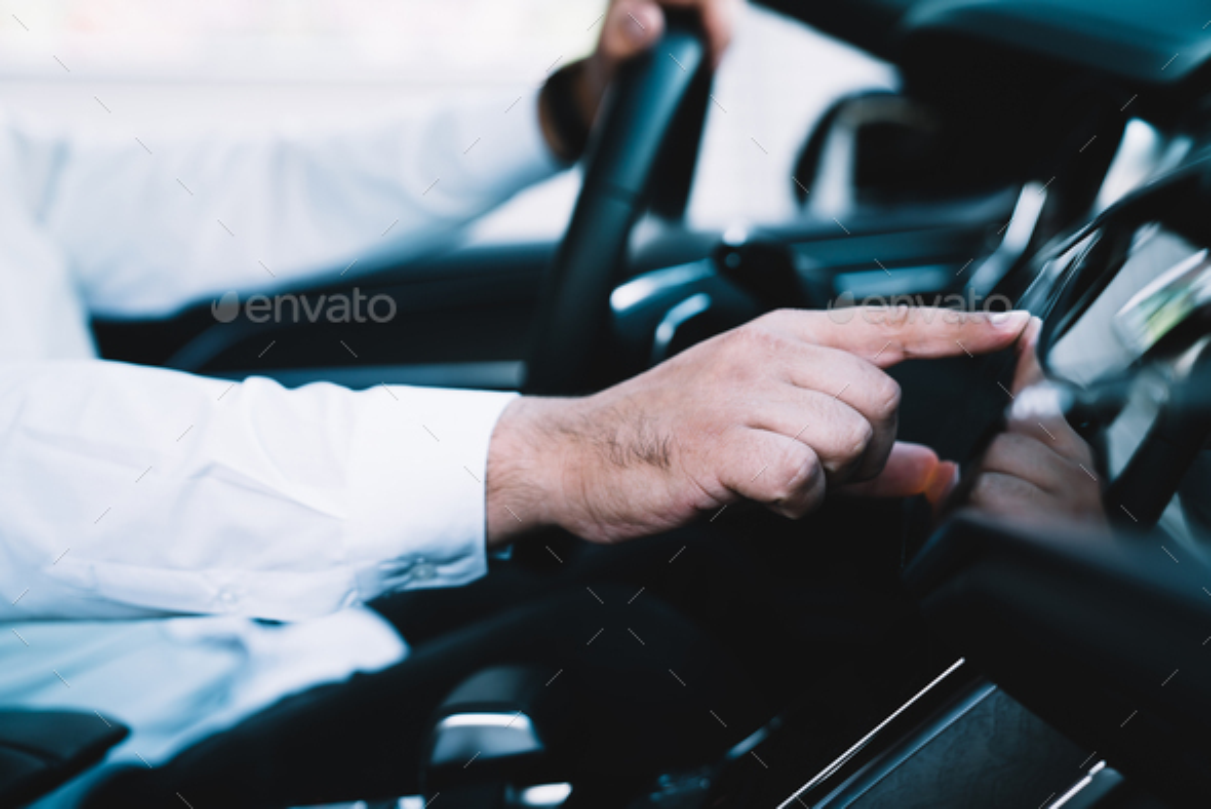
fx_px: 1716
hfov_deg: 38.9
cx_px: 606
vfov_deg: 26.5
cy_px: 404
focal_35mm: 51
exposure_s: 1/160
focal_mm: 51
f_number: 2.8
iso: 250
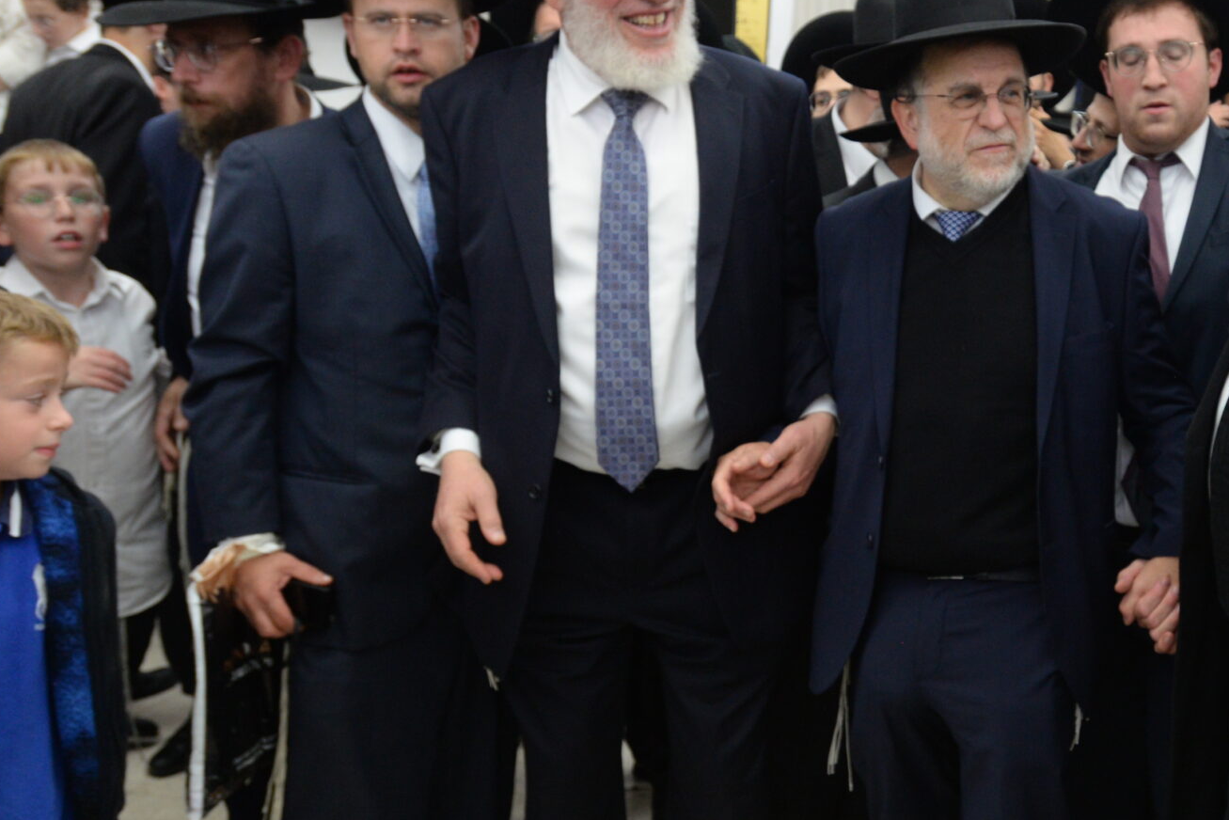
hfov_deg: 40.1
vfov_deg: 28.7
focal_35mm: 47
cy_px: 428
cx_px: 994
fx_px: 1605
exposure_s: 1/250
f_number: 4.5
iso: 1600
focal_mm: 24
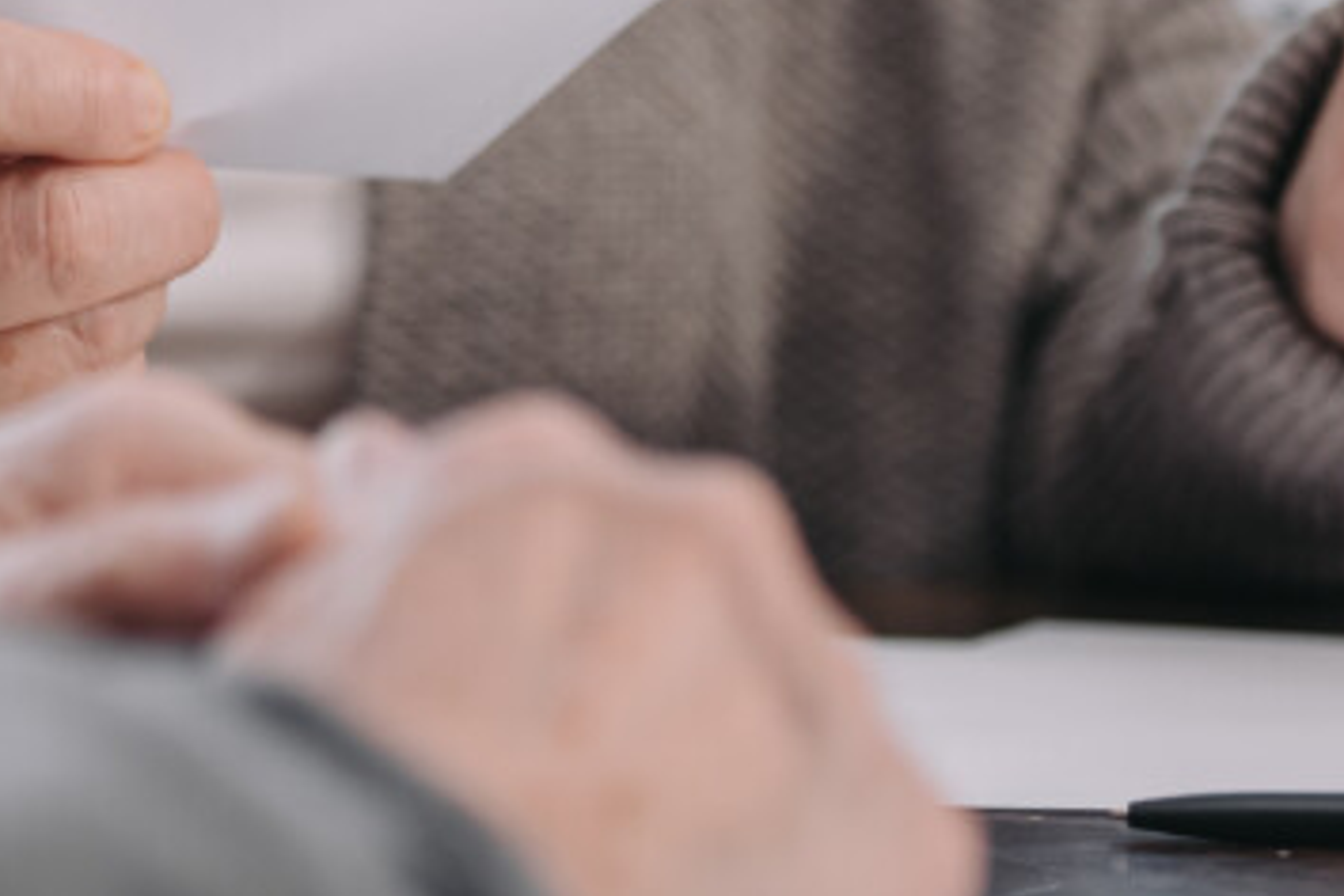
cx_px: -8
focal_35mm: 332
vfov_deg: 4.1
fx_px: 12394
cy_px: -264
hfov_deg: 6.2
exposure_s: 1/200
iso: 200
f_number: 3.2
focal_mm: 98
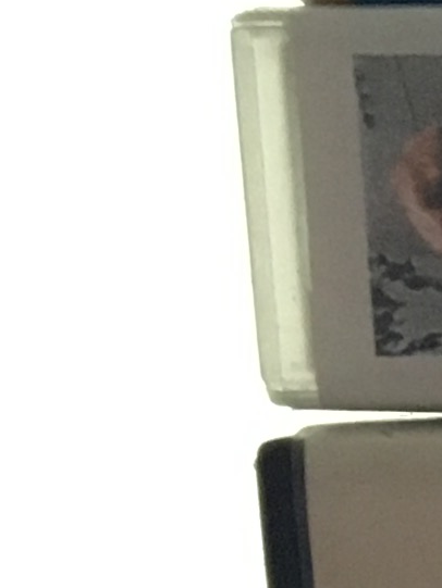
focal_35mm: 216
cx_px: 1636
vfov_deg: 8.6
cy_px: 1267
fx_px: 3676
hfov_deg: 6.0
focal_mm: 4.15
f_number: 2.2
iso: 200
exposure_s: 1/20
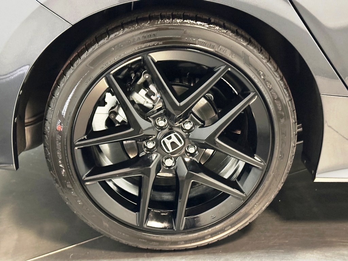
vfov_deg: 30.3
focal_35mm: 48
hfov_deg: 39.7
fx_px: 483
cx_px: 174
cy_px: 130
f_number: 1.78
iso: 640
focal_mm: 6.86
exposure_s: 1/24
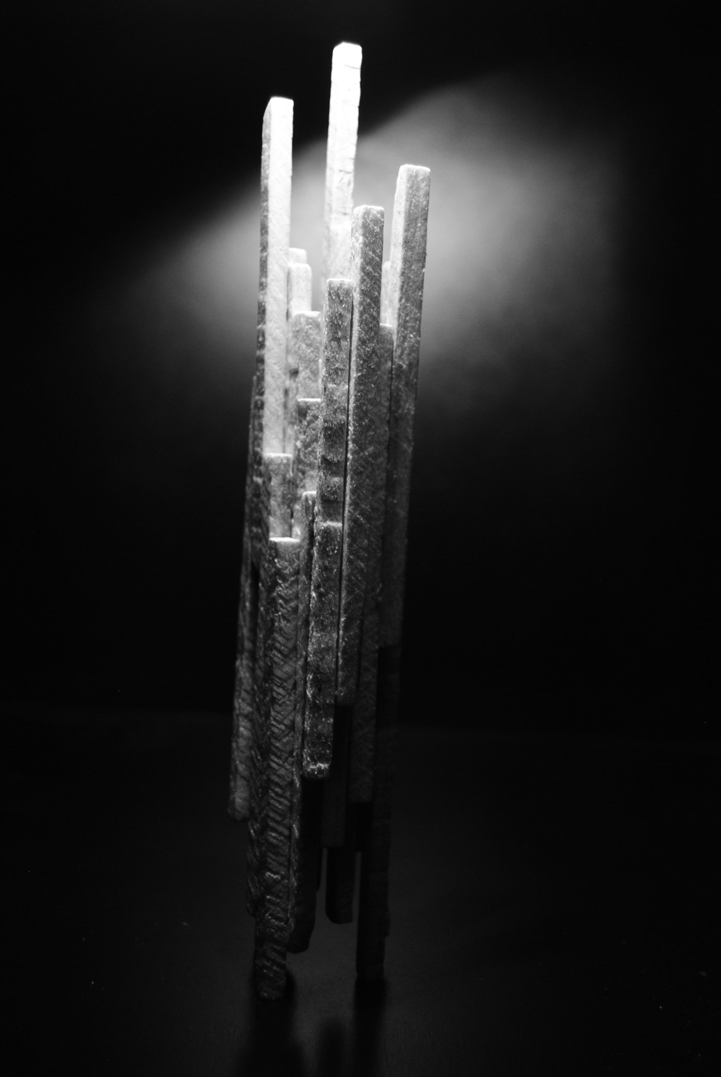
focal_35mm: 39
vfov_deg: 49.5
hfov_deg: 34.3
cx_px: 360
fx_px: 1168
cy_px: 538
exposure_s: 1/30
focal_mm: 26
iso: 400
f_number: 4
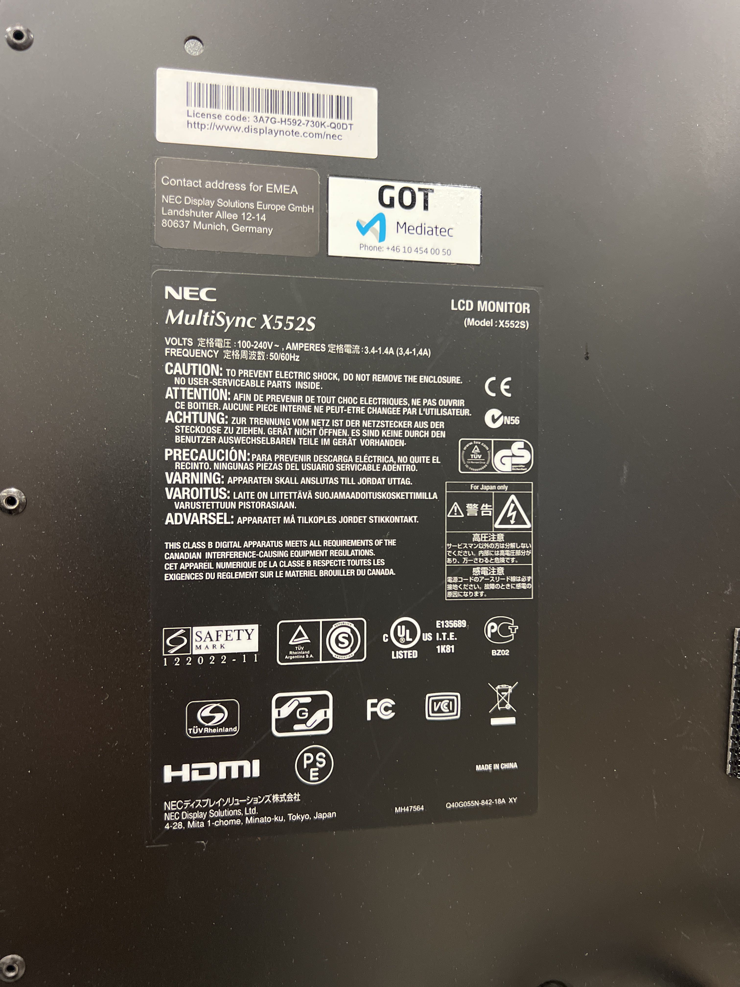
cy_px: 494
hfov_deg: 53.1
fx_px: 741
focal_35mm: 26
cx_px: 370
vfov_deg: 67.3
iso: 320
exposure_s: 1/50
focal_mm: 5.7
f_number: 1.5
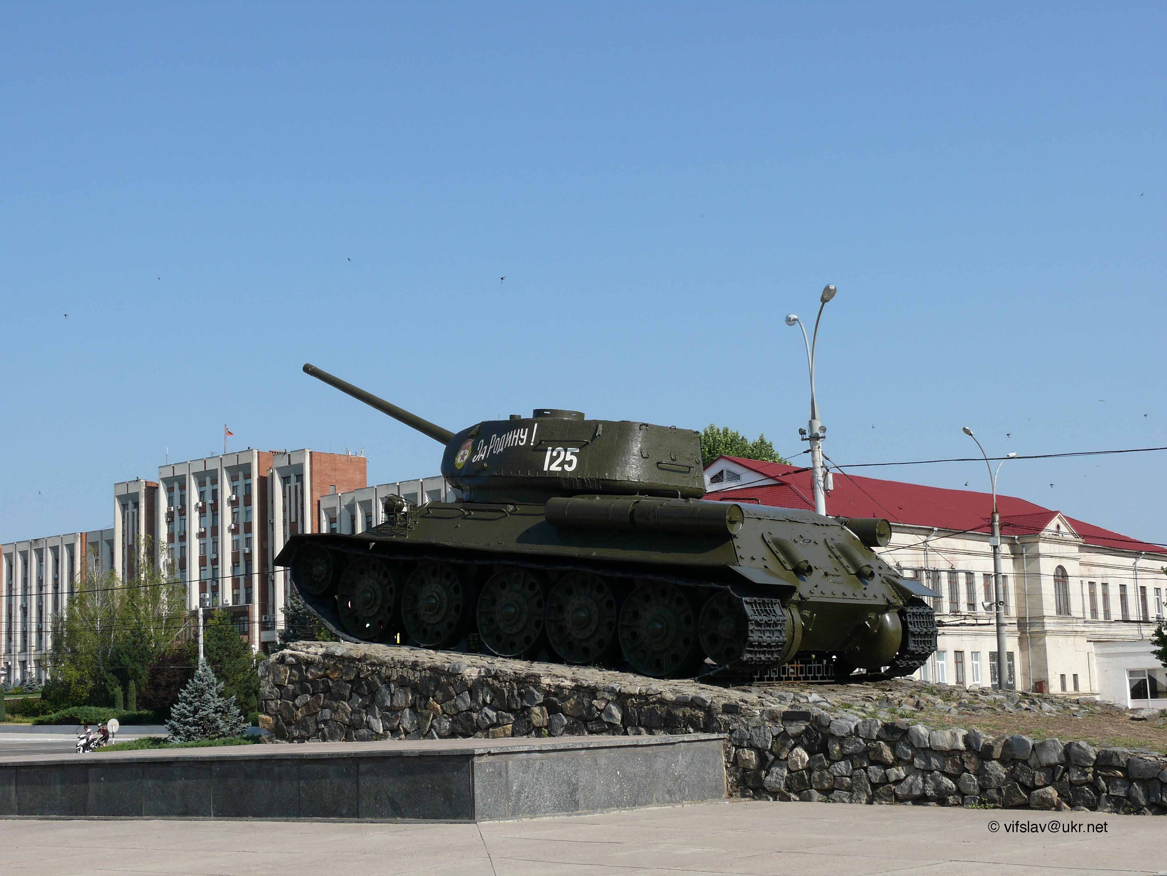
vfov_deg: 26.6
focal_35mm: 55
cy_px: 438
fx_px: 1854
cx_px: 584
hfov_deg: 34.9
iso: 100
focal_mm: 11.6
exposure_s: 1/500
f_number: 6.3
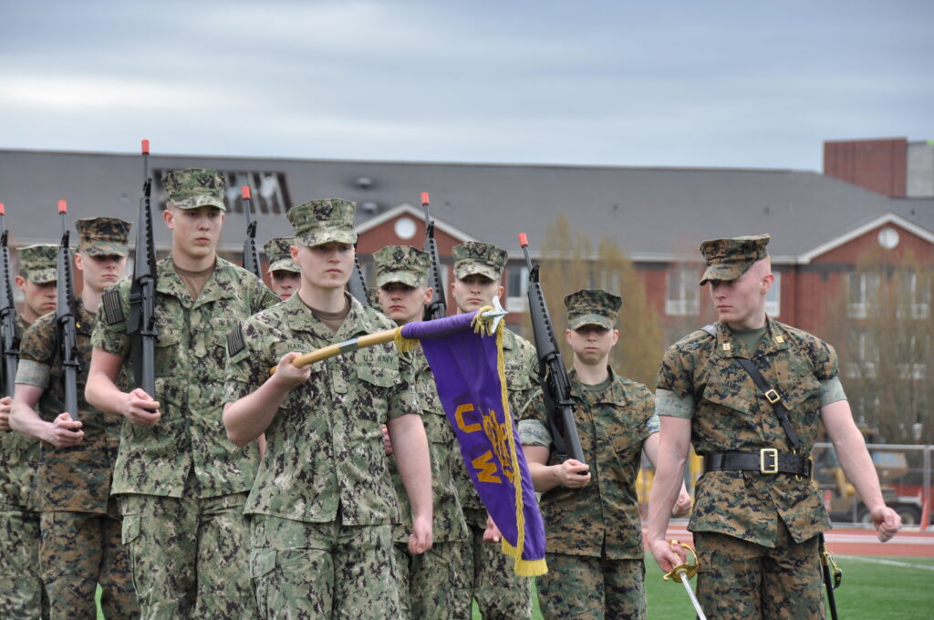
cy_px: 310
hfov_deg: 11.4
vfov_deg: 7.6
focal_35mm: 180
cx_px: 467
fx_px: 4664
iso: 200
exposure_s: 1/200
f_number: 8
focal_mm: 120
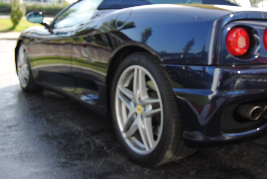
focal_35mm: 44
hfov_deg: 43.7
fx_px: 325
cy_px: 48
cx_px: 188
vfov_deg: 30.3
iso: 100
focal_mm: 19
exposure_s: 1/125
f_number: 5.6
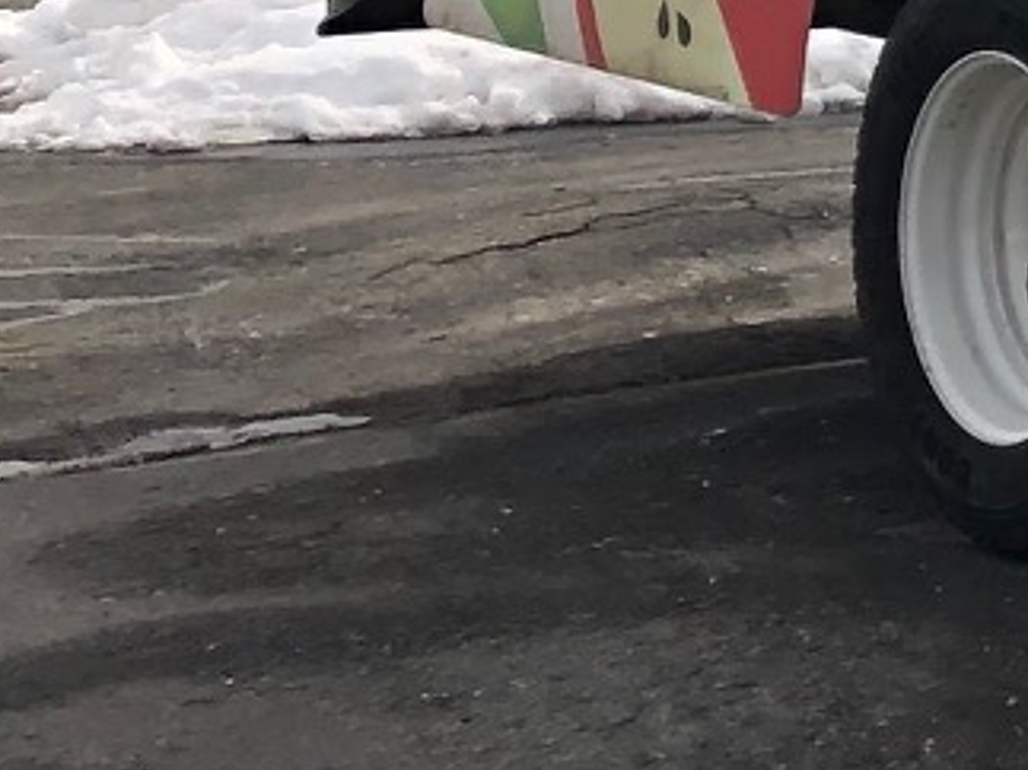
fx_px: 5195
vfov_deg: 8.2
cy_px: -554
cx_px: 3062
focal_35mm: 175
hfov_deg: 9.1
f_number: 1.8
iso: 20
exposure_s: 1/2525
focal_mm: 3.99
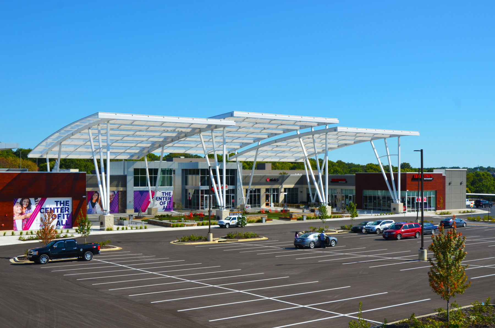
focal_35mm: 44
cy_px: 164
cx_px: 248
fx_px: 597
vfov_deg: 30.7
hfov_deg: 45.0
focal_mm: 29
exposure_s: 1/250
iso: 100
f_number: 8
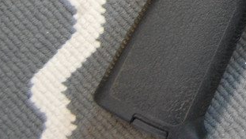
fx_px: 1031
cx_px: 382
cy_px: -129
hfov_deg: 12.8
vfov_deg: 7.4
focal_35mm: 158
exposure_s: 1/13
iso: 800
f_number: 4
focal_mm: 26
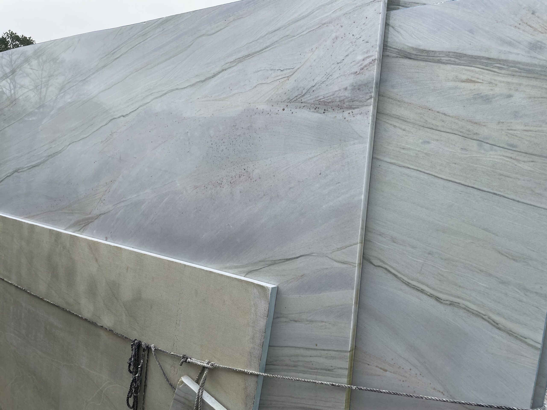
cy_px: 205
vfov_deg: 53.1
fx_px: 411
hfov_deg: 67.3
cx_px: 274
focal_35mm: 26
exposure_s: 1/1366
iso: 32
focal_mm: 4.2
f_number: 1.6
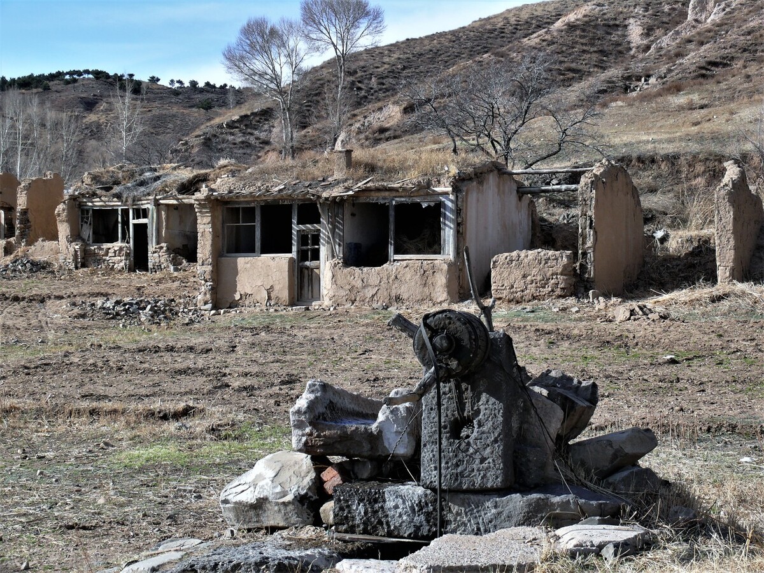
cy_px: 286
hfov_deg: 29.8
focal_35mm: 65
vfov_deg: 22.6
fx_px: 1435
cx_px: 382
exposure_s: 1/250
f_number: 5.6
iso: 100
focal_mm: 13.7
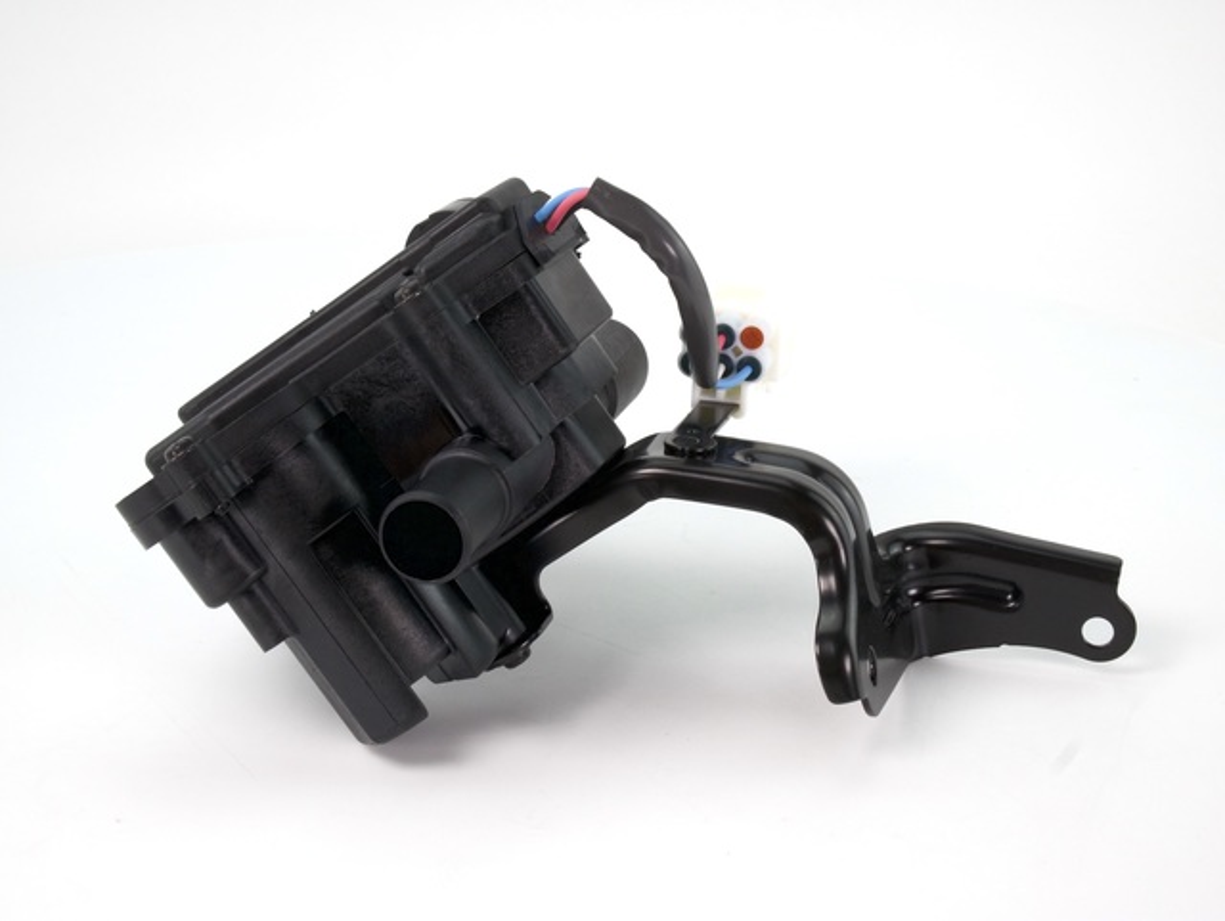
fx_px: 1983
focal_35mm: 56
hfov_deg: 34.3
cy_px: 460
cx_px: 612
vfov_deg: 26.1
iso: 200
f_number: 16
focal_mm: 28
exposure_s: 1/25
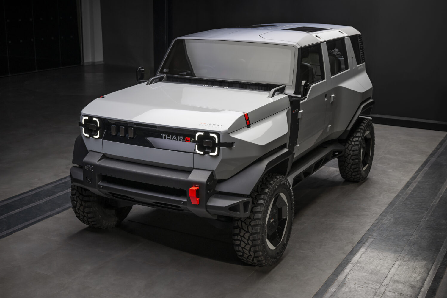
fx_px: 584
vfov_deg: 28.6
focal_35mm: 47
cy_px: 151
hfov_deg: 41.9
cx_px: 219
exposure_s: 1/60
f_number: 5
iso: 640
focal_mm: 46
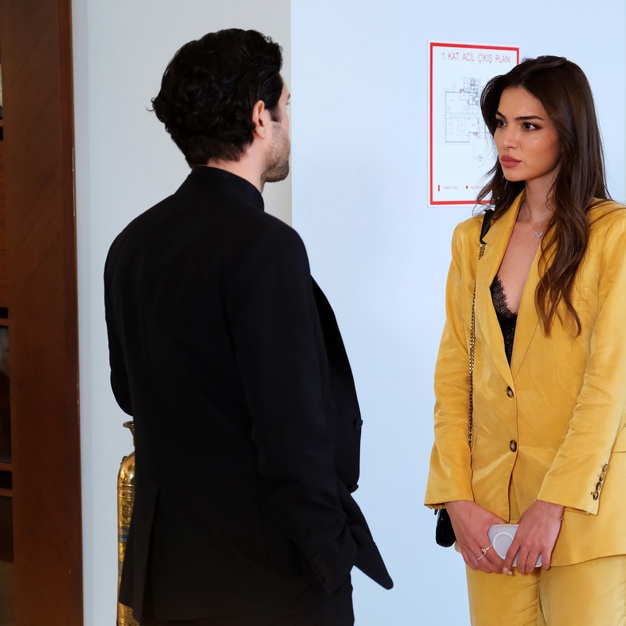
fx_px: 2189
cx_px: 416
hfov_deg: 16.2
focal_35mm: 107
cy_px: 314
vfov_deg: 16.3
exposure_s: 1/80
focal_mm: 55
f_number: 2.8
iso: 1600
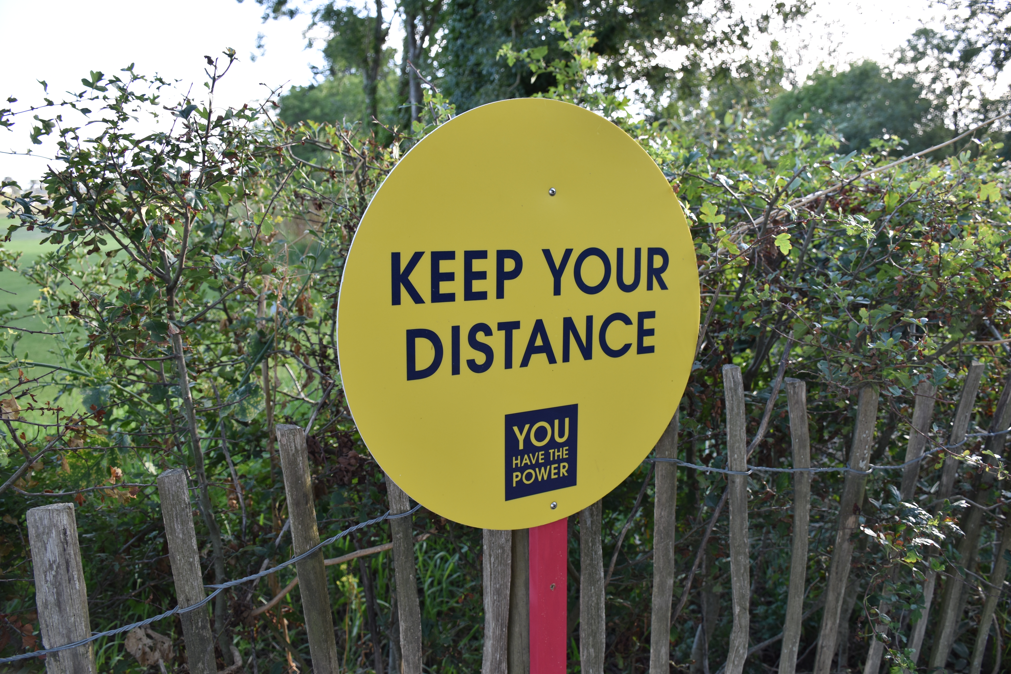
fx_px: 758
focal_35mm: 27
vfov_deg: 47.9
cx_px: 506
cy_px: 337
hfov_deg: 67.4
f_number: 4.5
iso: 100
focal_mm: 18
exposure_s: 1/80
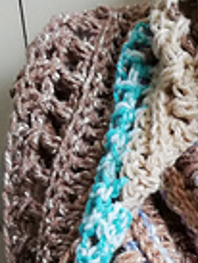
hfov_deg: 13.9
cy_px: 394
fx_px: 723
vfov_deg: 18.3
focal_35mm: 95
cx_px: 355
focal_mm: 3.81
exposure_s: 1/50
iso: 160
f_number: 2.2
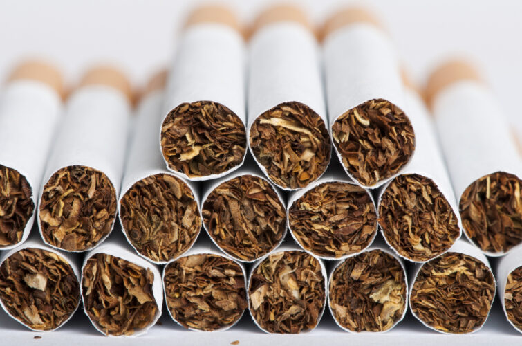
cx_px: 261
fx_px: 2279
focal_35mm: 158
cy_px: 173
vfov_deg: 8.7
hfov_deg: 13.1
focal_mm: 105
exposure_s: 1/160
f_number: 16
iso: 100
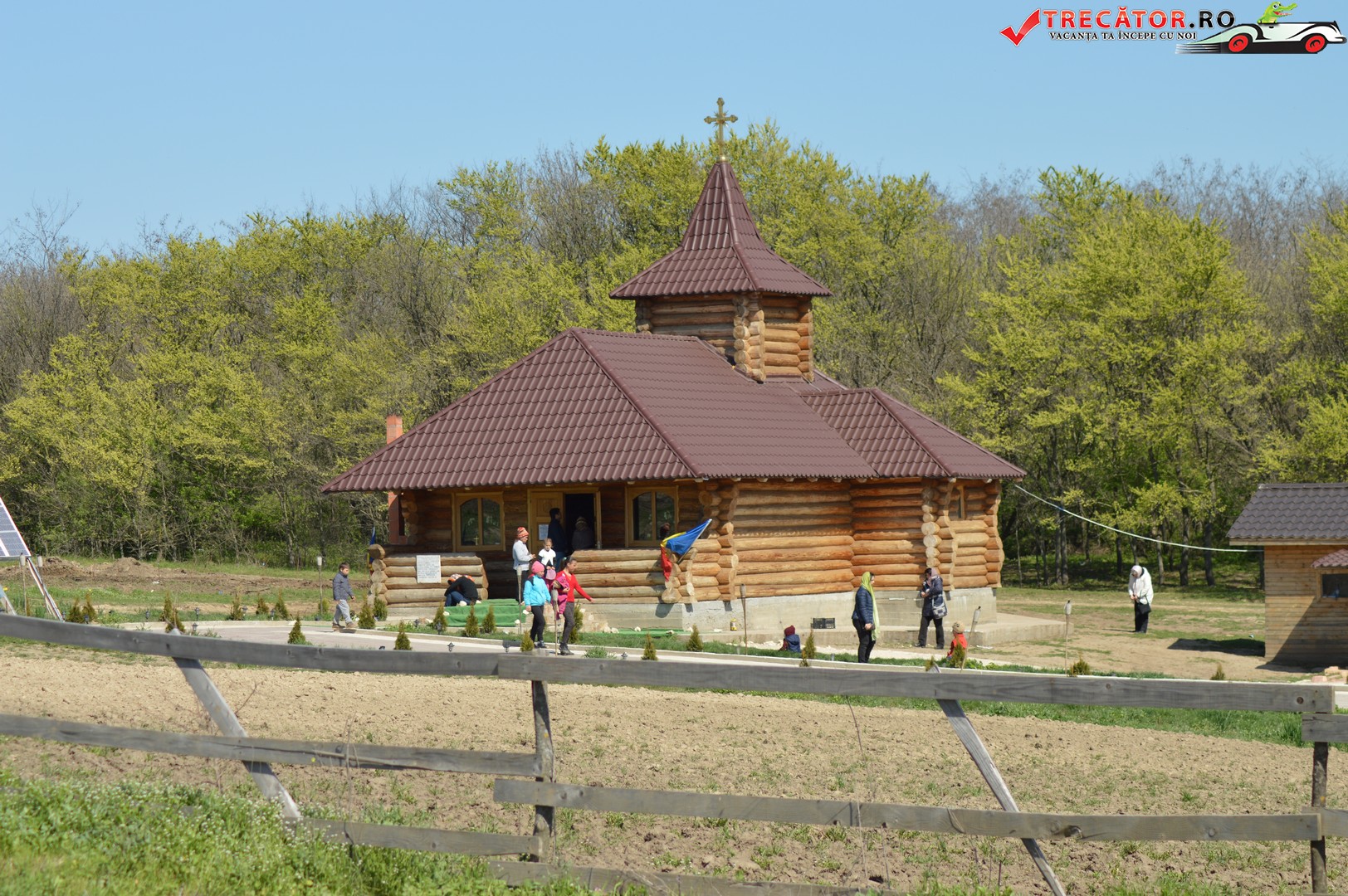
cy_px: 448
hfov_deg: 19.5
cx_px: 674
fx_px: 3928
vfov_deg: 13.0
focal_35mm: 105
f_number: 5.6
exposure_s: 1/500
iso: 100
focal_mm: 70
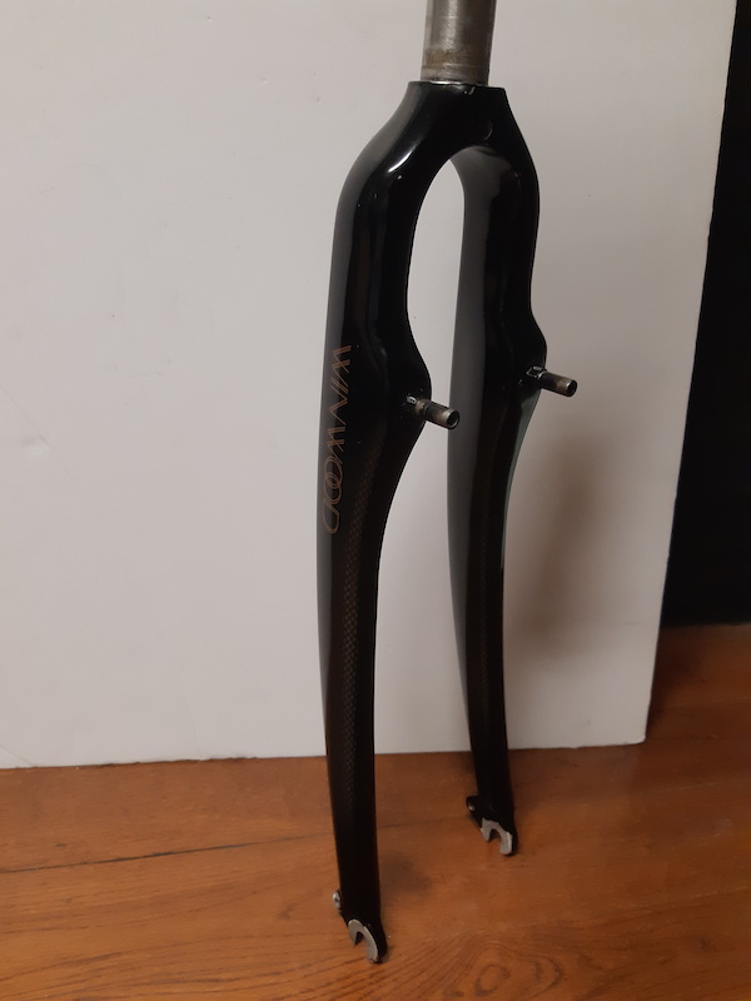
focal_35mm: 26
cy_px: 500
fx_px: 752
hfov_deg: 53.1
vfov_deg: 67.3
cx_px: 376
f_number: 1.7
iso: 200
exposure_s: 1/30
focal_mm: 3.93
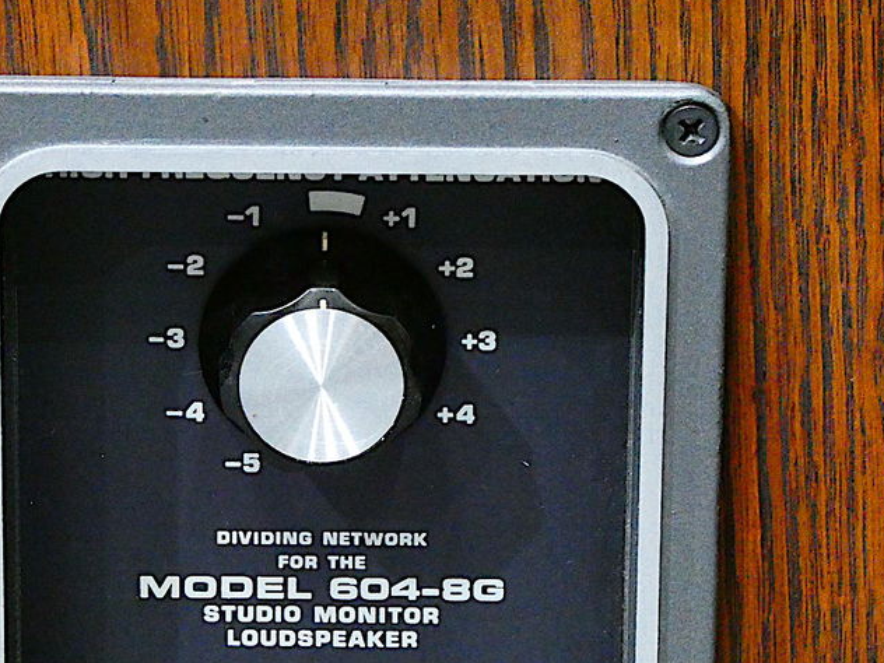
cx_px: 311
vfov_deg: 6.1
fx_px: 6206
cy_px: 474
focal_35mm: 243
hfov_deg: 8.1
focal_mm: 28.7
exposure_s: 1/8
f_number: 5.5
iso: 1600
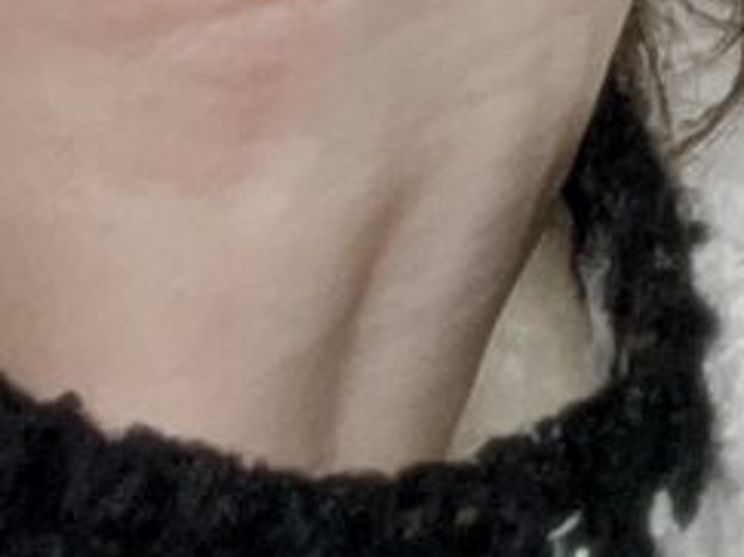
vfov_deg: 4.9
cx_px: 1574
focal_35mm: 254
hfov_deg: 7.4
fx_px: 5454
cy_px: -2065
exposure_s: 1/60
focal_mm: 2.71
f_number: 2.2
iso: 100
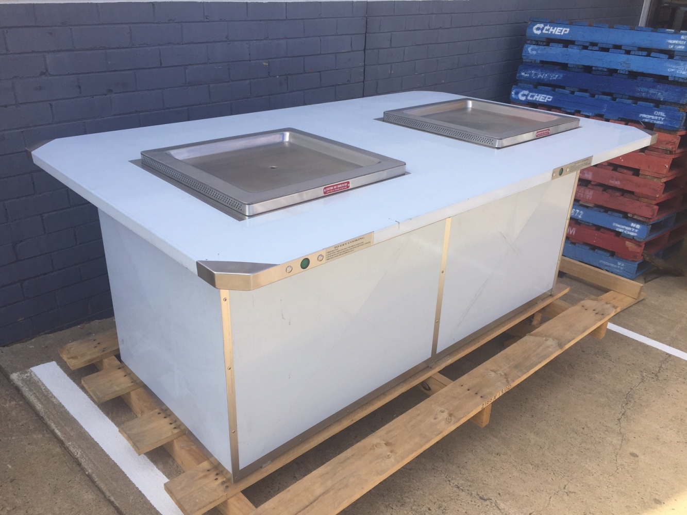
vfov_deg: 48.2
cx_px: 344
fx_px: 576
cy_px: 258
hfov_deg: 61.7
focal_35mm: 29
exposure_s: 1/942
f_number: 2.2
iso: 32
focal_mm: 4.15
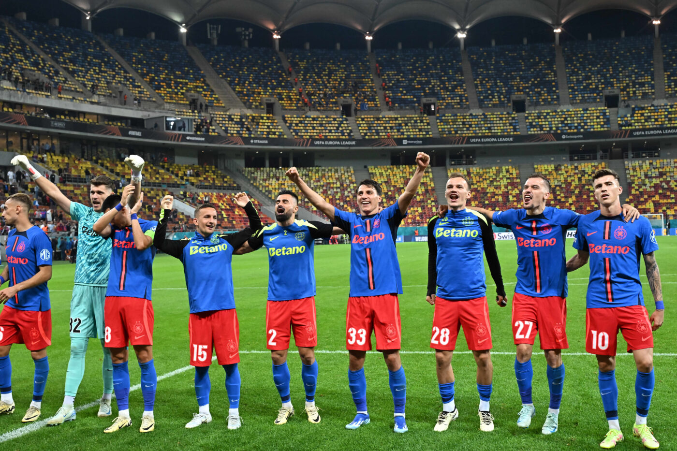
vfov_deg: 29.9
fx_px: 846
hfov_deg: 43.6
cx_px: 338
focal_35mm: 45
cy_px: 226
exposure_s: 1/640
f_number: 5.6
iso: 4000
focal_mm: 45
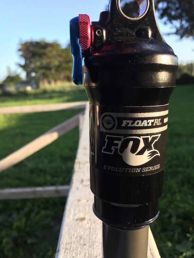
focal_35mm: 29
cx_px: 97
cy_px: 129
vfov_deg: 61.7
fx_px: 217
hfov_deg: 48.2
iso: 32
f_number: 2.2
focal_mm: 4.15
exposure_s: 1/276
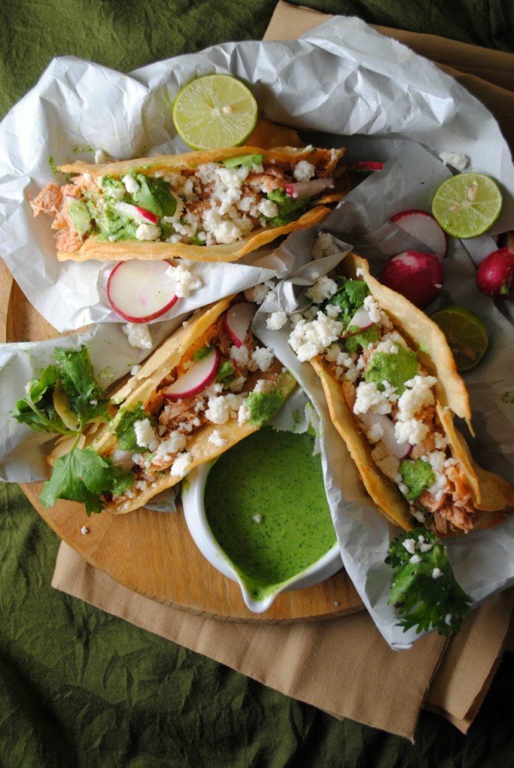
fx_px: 929
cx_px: 257
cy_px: 384
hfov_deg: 30.9
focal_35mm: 44
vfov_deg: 44.9
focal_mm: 29
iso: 200
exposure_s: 1/40
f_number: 4.5
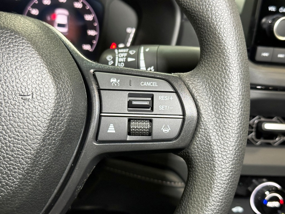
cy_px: 107
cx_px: 142
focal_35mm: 48
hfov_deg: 39.7
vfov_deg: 30.3
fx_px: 395
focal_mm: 6.86
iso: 400
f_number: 1.78
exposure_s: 1/40
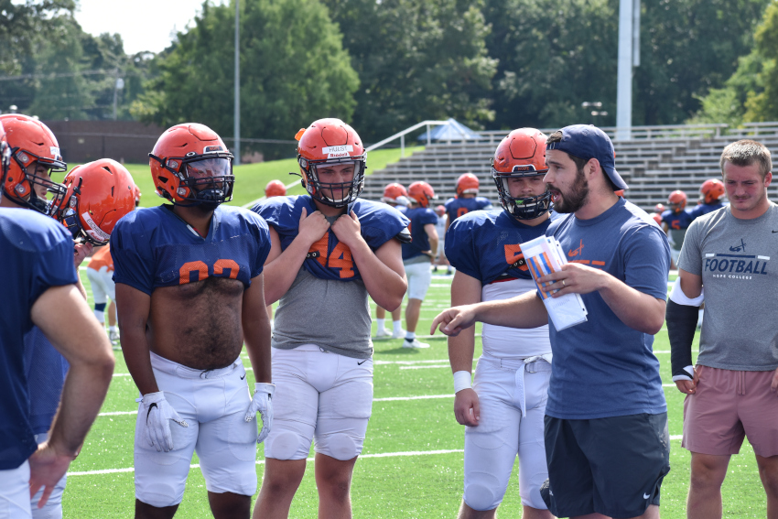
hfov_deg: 14.0
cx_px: 389
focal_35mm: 147
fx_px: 3177
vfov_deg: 9.3
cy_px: 260
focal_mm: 98
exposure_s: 1/800
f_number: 7.1
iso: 400
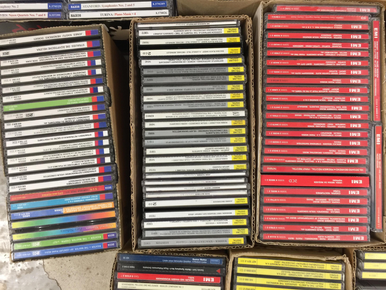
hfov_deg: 61.7
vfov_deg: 48.2
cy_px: 145
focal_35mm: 29
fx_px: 323
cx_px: 193
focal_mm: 4.15
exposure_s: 1/17
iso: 50
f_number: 2.2
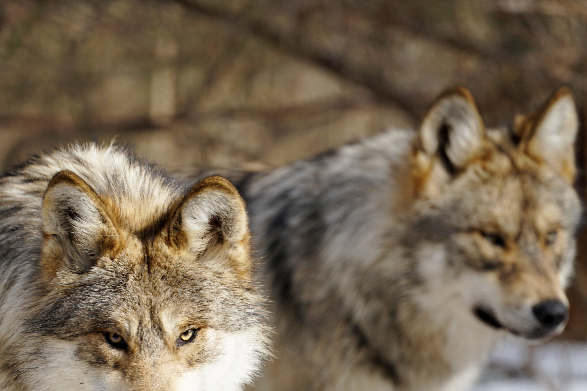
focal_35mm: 567
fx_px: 9246
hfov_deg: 3.6
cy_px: 361
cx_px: 163
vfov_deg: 2.4
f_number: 5.6
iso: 125
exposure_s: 1/320
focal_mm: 288
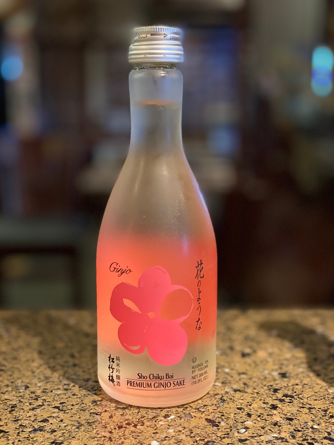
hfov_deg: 28.0
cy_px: 222
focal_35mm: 52
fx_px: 669
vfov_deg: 36.8
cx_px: 167
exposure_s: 1/30
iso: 320
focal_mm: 6
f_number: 2
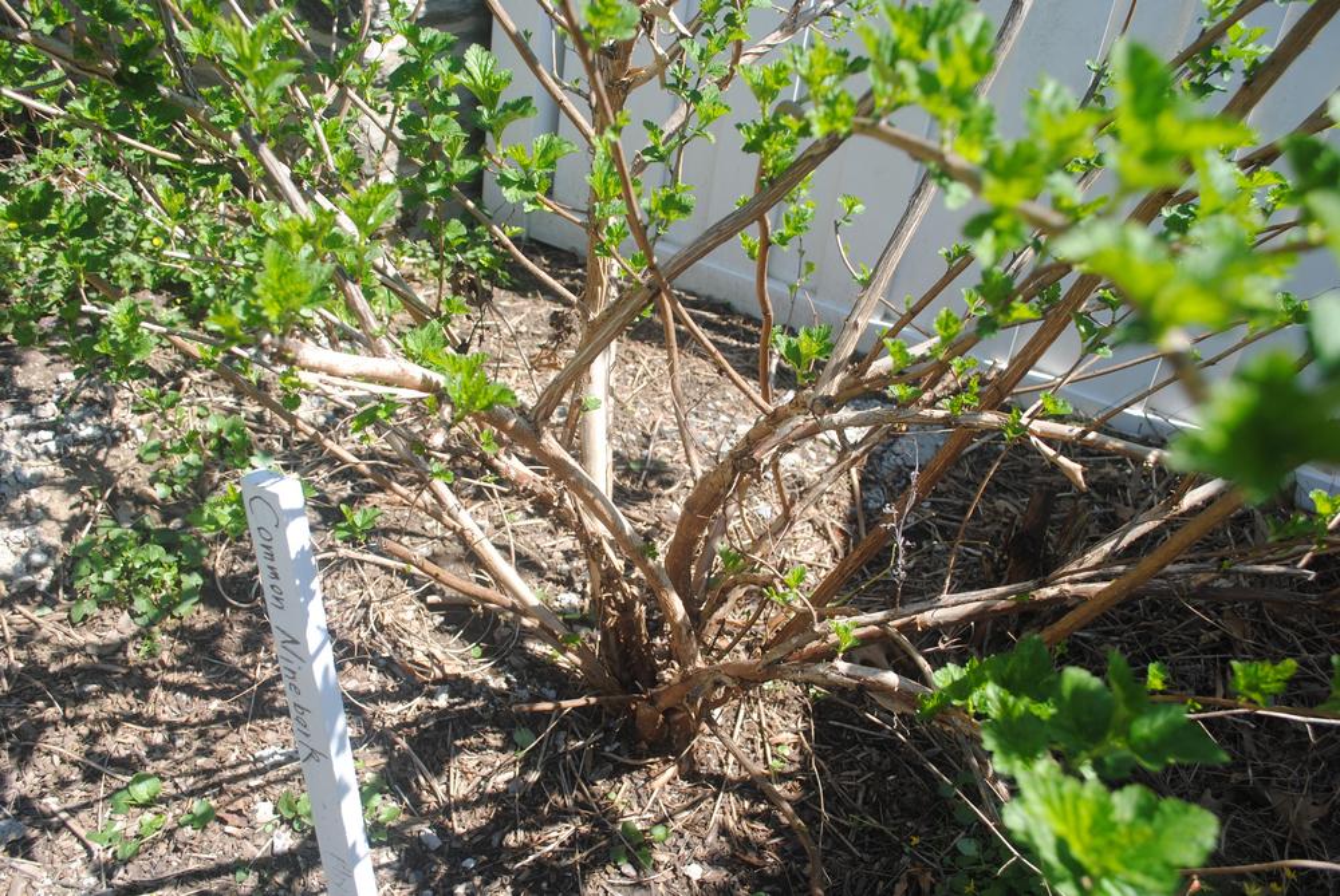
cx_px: 670
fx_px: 1230
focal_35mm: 33
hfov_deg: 57.2
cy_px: 448
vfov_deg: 40.1
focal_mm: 22
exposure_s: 1/160
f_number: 6.3
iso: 100
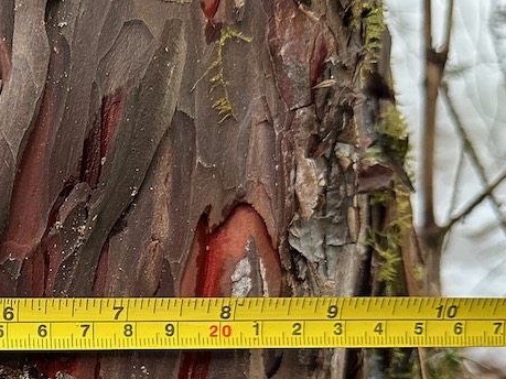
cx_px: -31
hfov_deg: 26.9
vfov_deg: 21.4
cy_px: 351
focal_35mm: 67
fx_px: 979
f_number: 1.78
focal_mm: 6.86
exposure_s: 1/60
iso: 500
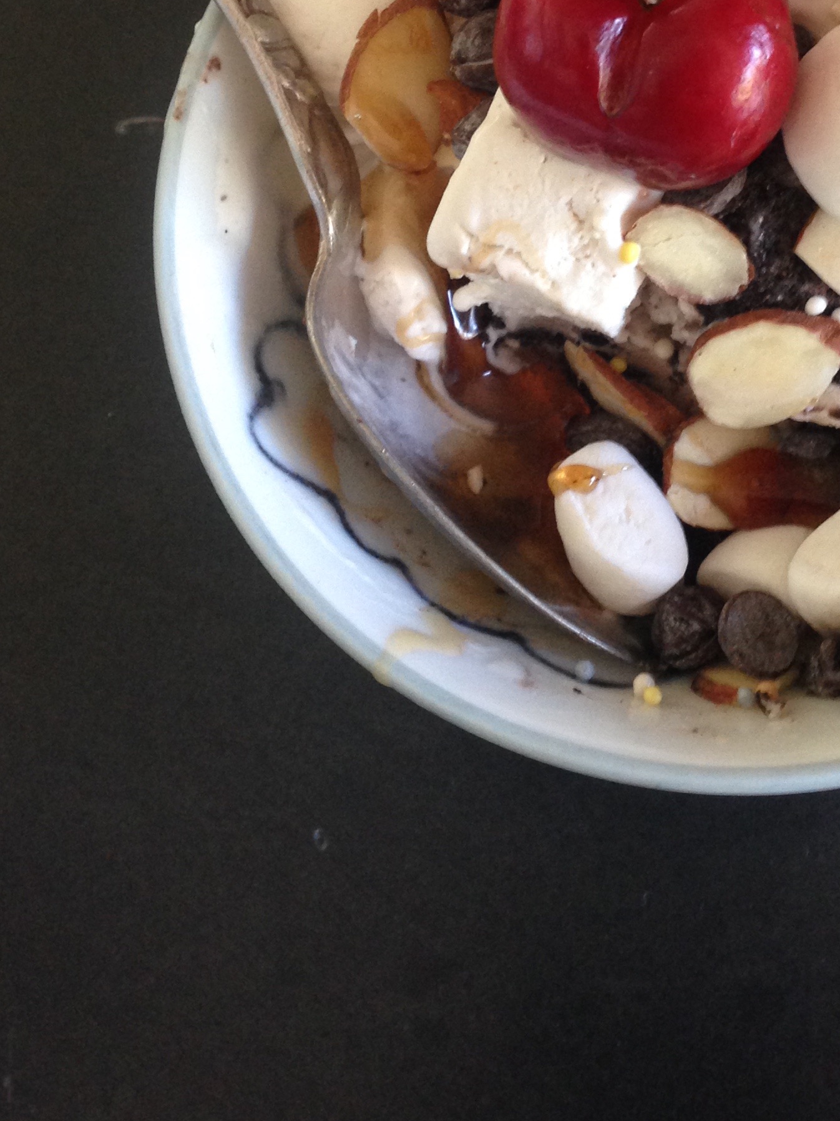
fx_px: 1942
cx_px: 634
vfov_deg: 31.5
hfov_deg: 24.1
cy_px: 264
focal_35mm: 60
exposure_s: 1/20
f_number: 2.4
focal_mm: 4.12
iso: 125
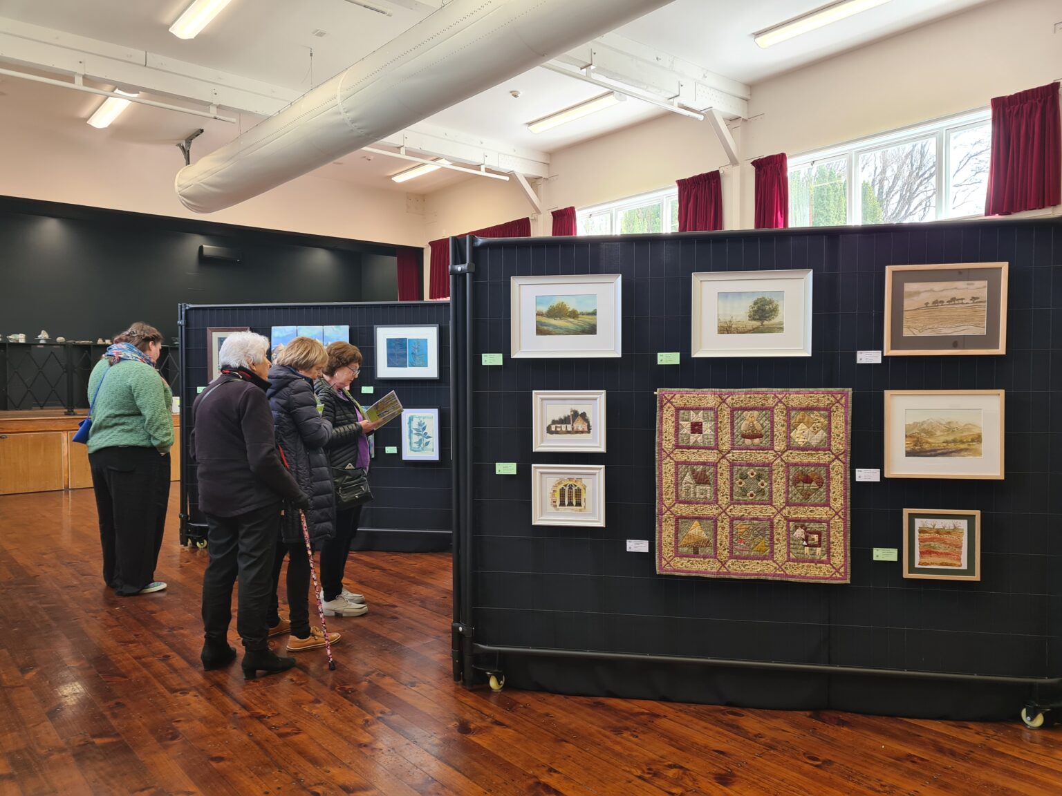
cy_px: 398
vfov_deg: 53.1
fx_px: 798
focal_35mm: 26
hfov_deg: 67.3
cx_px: 531
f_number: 1.8
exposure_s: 1/50
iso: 64
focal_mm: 5.4
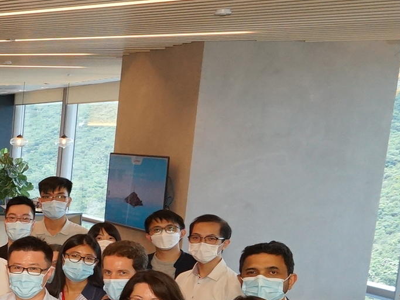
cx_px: -405
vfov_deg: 19.0
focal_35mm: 76
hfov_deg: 17.7
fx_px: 878
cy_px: 271
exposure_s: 1/80
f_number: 8
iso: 2000
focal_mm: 18
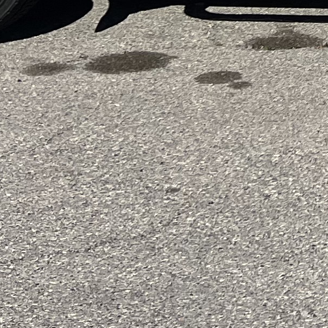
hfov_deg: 10.3
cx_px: 716
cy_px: -272
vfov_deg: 10.7
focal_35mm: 152
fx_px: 1629
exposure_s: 1/7463
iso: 50
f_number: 1.5
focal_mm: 5.7
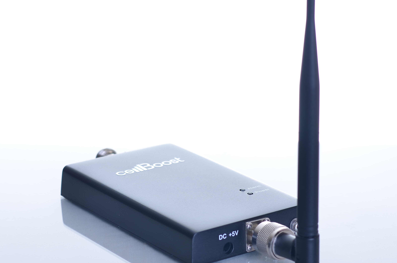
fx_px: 1277
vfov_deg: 11.8
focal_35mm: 116
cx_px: 199
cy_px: 131
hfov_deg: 17.7
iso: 100
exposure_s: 1/80
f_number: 4.5
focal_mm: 50
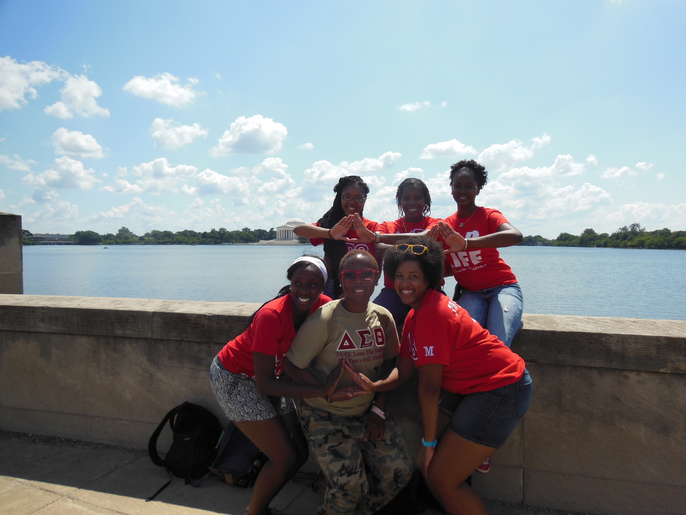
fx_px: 495
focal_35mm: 25
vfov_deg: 54.9
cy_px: 258
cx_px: 343
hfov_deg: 69.4
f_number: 3.5
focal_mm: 4.5
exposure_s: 1/1500
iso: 125
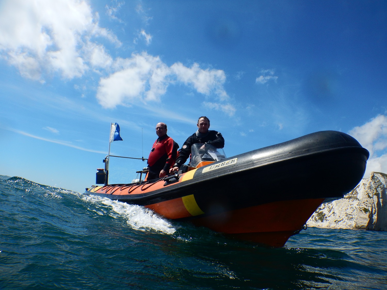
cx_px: 194
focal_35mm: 24
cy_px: 145
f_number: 4.1
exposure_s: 1/1500
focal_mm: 4.3
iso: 125
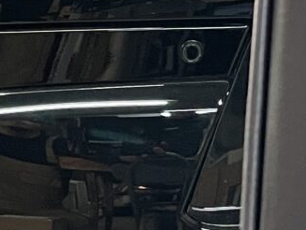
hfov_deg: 15.9
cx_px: 271
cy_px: -99
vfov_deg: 11.7
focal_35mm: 122
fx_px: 1080
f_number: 1.6
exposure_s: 1/40
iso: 400
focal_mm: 4.2
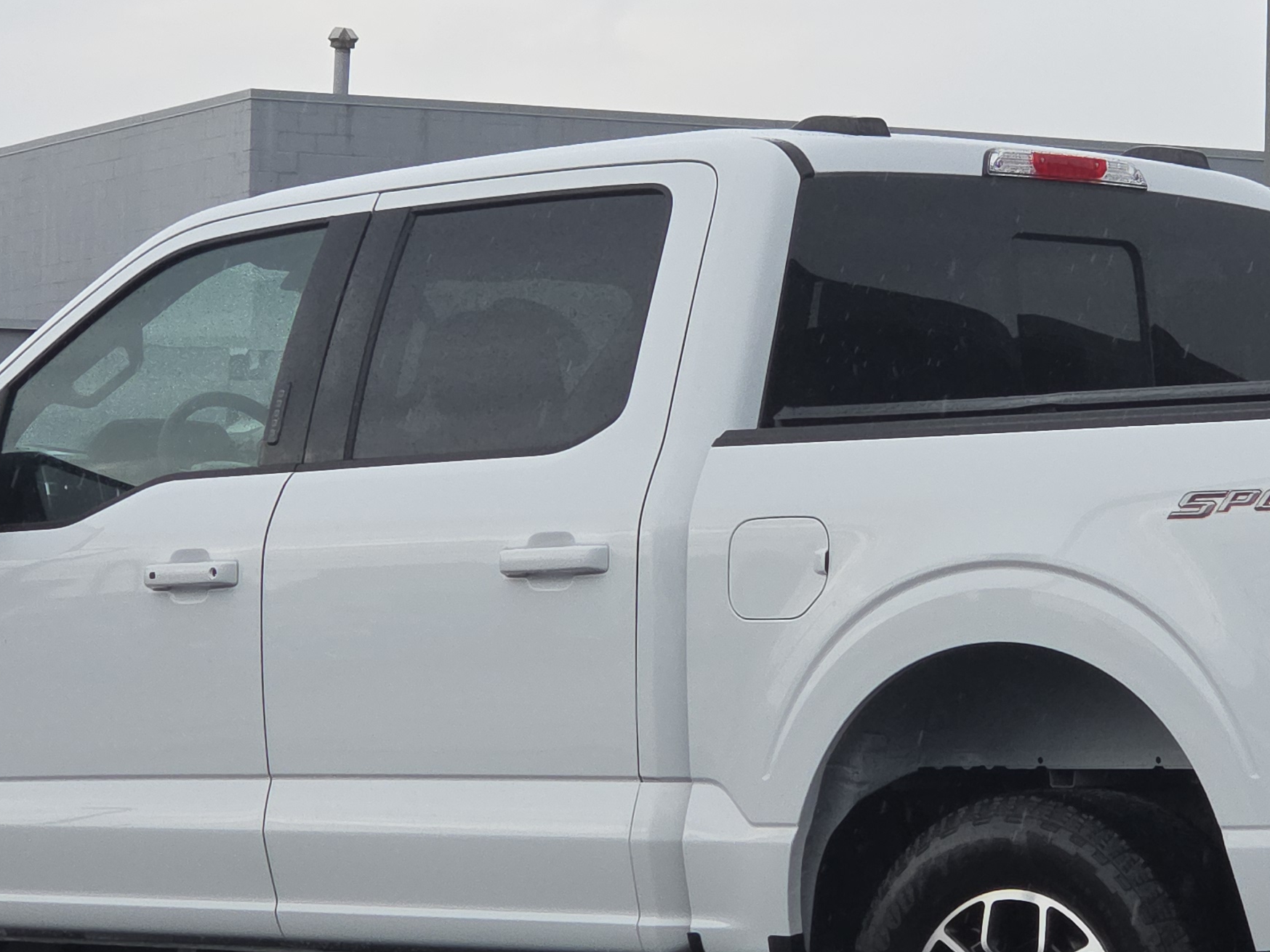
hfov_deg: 12.5
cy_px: 424
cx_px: 885
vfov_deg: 9.4
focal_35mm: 158
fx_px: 5796
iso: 25
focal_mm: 7
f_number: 2.4
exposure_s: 1/526
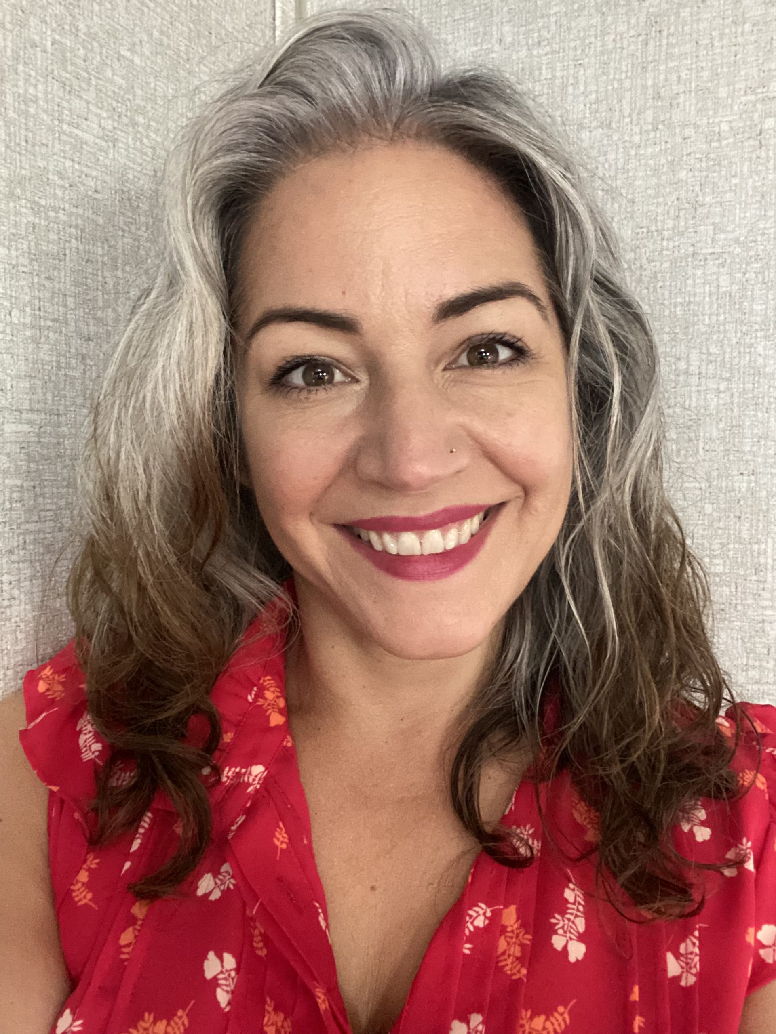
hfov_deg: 46.8
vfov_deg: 60.0
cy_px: 517
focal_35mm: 30
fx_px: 897
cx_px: 388
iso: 800
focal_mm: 2.71
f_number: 2.2
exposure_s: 1/29
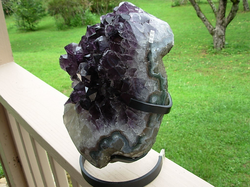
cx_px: 125
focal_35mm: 38
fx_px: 274
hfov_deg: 49.0
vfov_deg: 37.7
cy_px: 94
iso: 50
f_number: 2.9
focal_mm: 6.3
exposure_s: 1/271
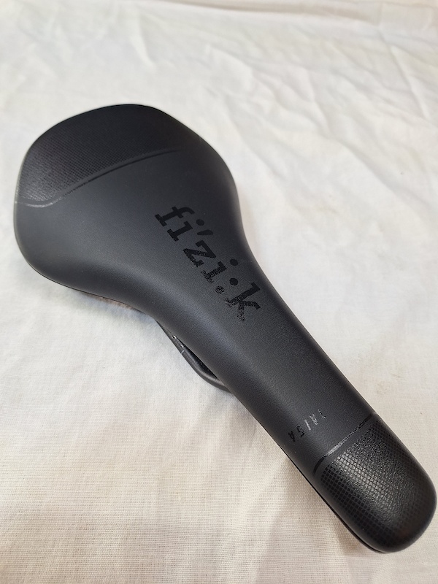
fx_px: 388
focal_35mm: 23
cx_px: 219
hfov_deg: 58.9
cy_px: 292
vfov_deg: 73.9
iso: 64
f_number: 1.8
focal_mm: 5.54
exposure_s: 1/120
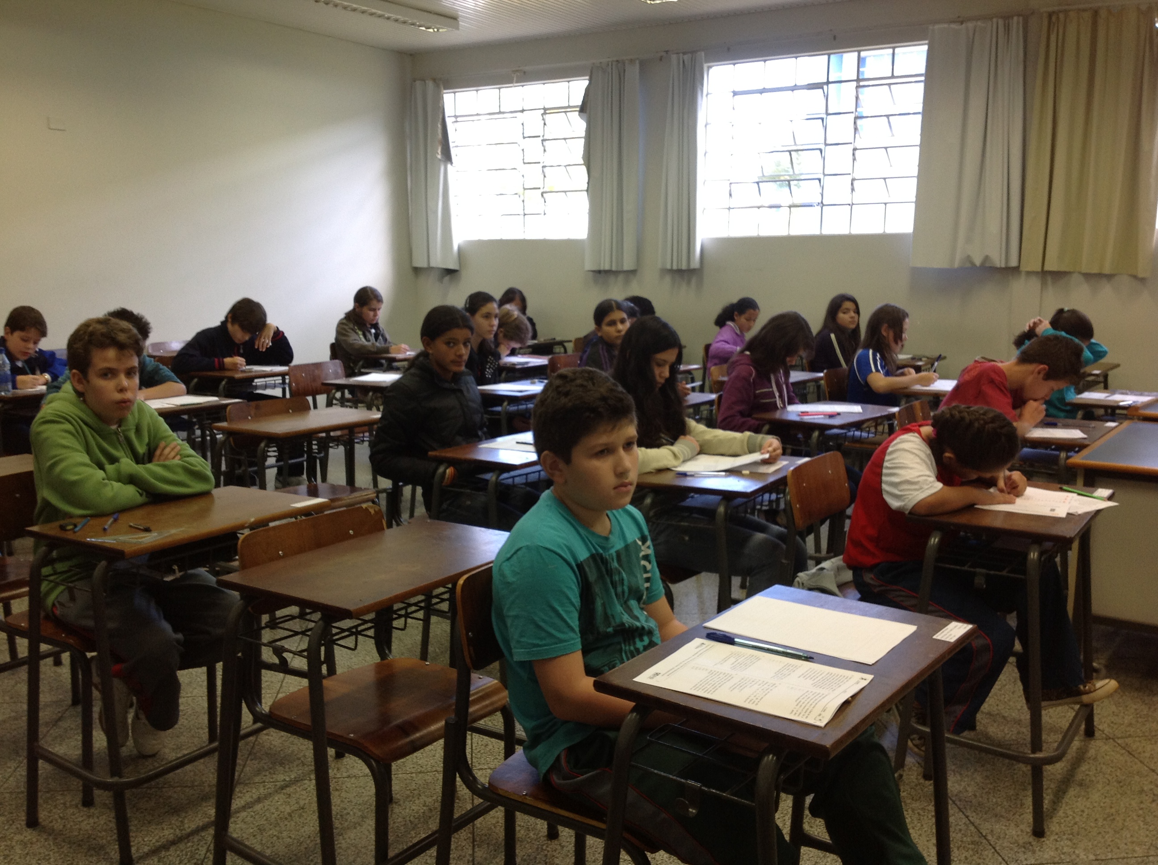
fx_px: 1169
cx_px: 579
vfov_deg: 40.6
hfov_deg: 52.7
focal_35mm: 35
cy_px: 432
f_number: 2.4
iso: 64
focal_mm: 4.28
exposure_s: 1/40
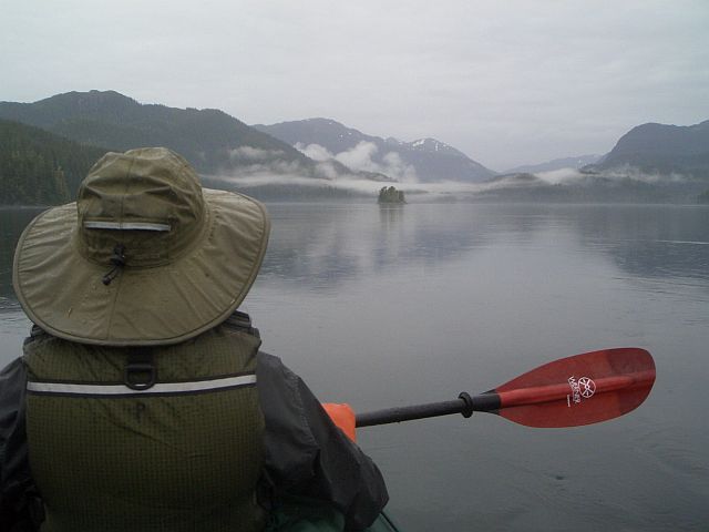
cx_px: 354
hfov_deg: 51.4
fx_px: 737
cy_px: 266
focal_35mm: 36
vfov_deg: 39.7
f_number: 4
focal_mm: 4.8
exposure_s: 1/125
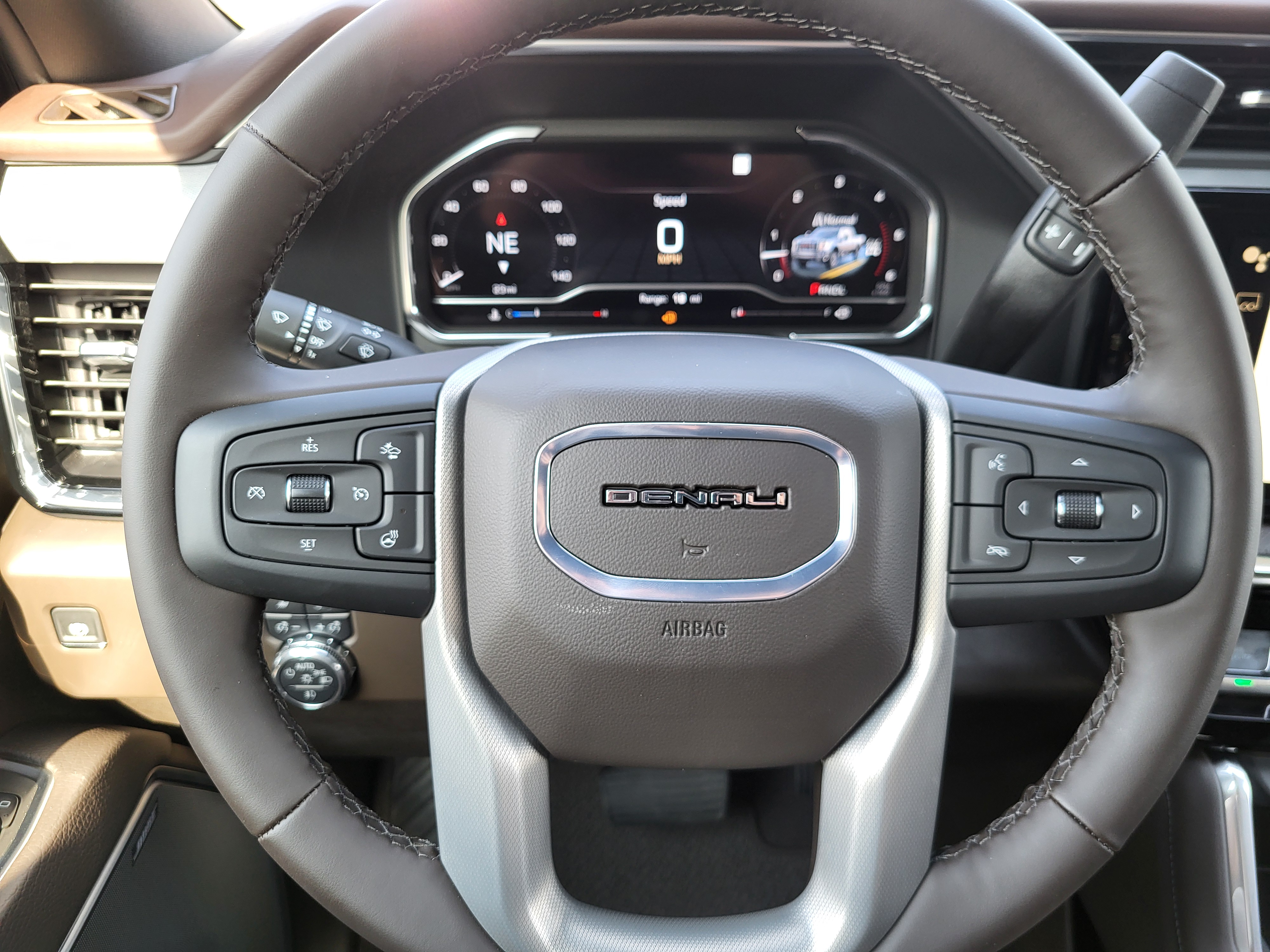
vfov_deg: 53.1
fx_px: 954
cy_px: 476
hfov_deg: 67.3
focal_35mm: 26
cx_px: 635
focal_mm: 5.4
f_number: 1.8
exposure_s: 1/120
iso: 125
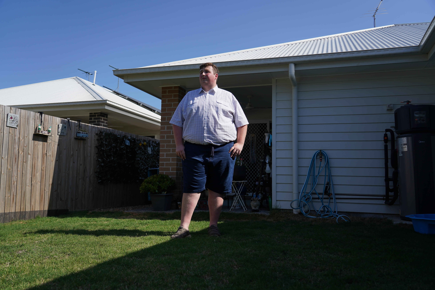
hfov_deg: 61.9
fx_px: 362
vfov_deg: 43.6
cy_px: 145
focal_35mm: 30
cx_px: 218
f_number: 4
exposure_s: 1/1600
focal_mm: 30
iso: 100
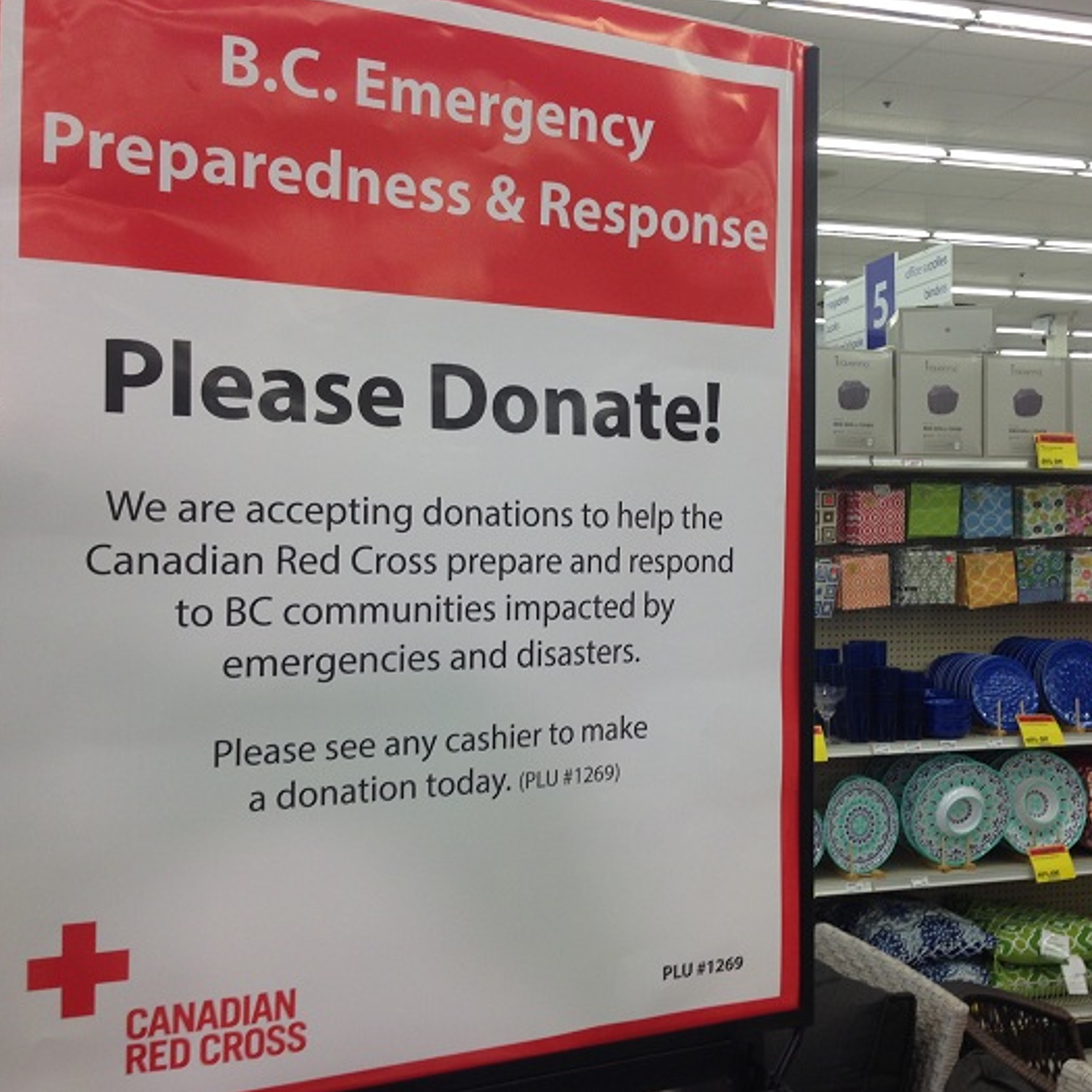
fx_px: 1428
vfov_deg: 41.9
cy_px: 537
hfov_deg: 41.7
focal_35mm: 40
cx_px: 653
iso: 50
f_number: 2.4
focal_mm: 4.12
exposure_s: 1/40
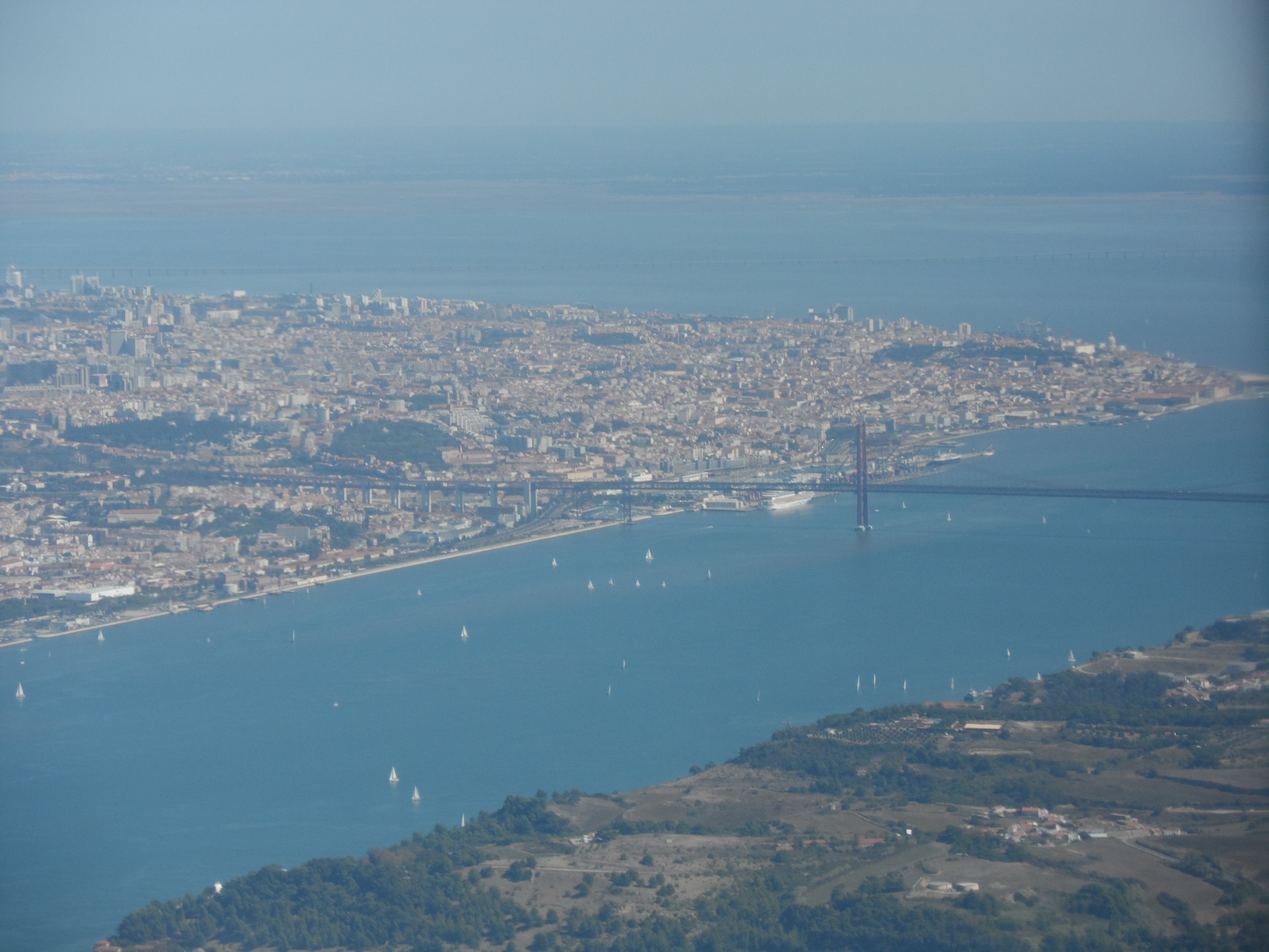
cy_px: 476
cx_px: 634
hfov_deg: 11.8
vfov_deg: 8.9
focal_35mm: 167
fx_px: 6122
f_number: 5.3
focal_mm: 30.6
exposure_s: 1/500
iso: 80
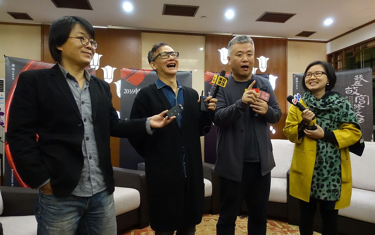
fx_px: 256
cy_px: 118
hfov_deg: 72.5
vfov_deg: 49.3
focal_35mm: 25
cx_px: 188
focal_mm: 8.8
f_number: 1.8
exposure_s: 1/250
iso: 2500
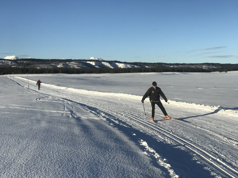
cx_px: 119
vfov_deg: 25.7
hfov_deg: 33.8
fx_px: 392
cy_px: 89
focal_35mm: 57
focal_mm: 6.6
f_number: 2.8
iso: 20
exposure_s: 1/1140
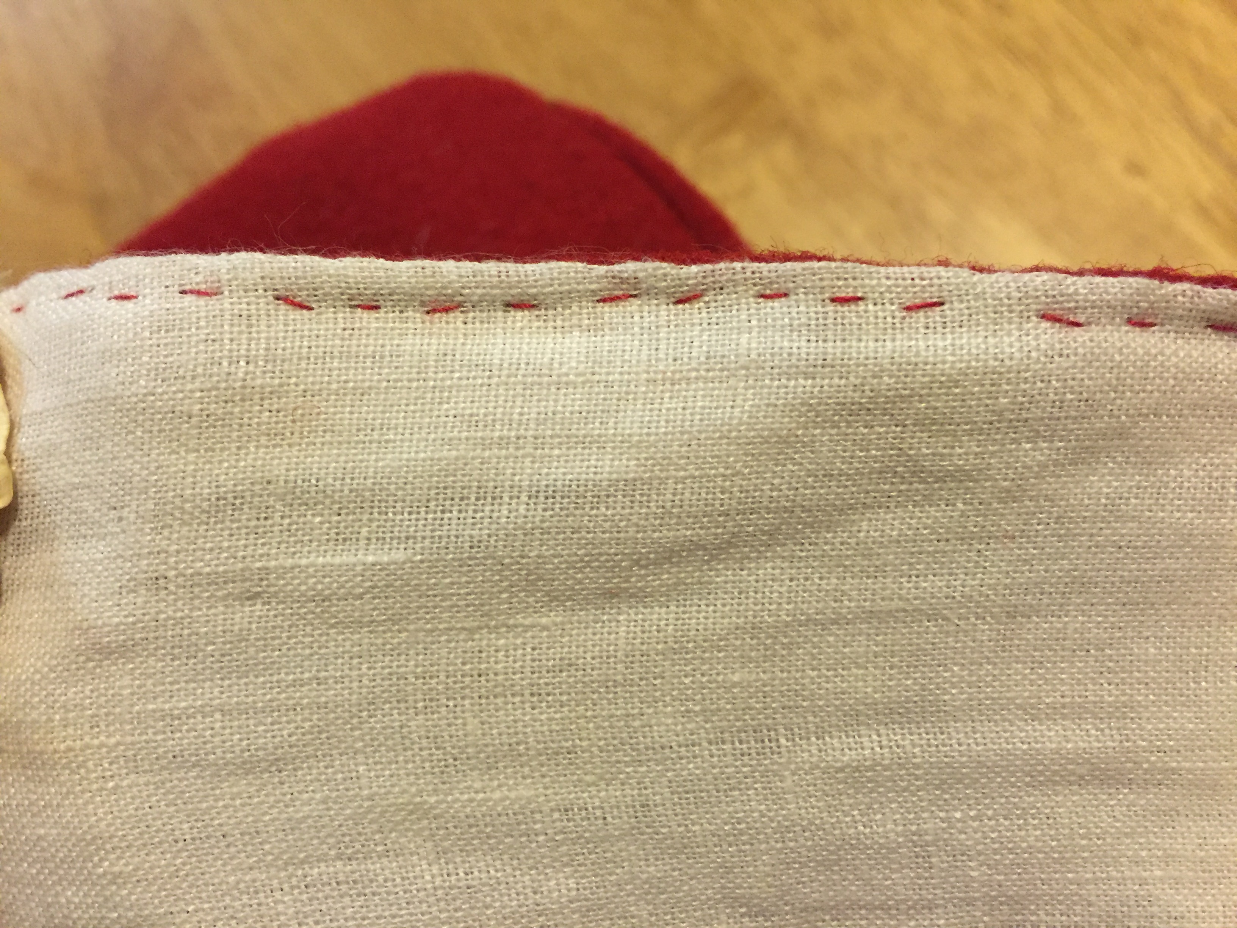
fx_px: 1036
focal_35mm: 29
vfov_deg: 48.2
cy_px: 464
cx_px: 618
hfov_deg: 61.7
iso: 250
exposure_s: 1/15
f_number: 2.2
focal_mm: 4.15
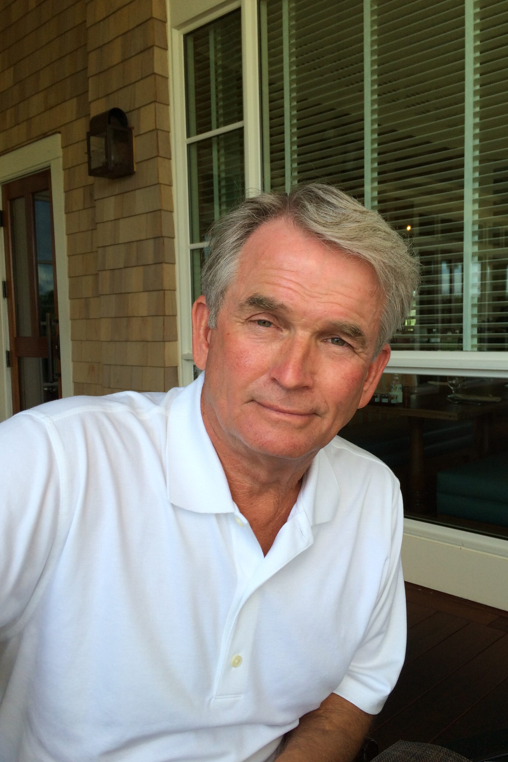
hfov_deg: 42.2
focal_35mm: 31
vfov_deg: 60.3
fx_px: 656
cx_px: 287
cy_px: 375
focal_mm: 4.15
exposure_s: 1/436
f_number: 2.2
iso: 32
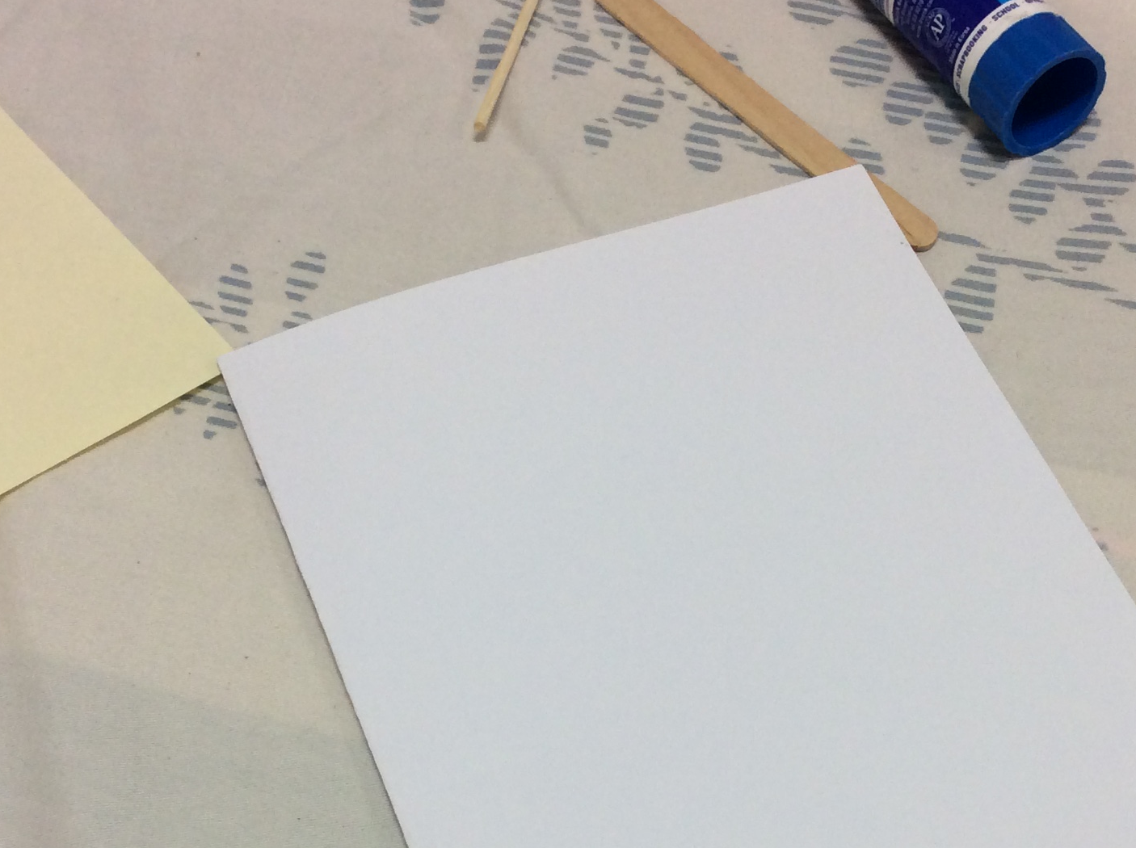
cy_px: 701
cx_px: 650
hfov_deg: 32.7
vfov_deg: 24.3
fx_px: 1933
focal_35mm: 59
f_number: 2.4
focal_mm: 3.3
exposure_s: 1/25
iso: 50
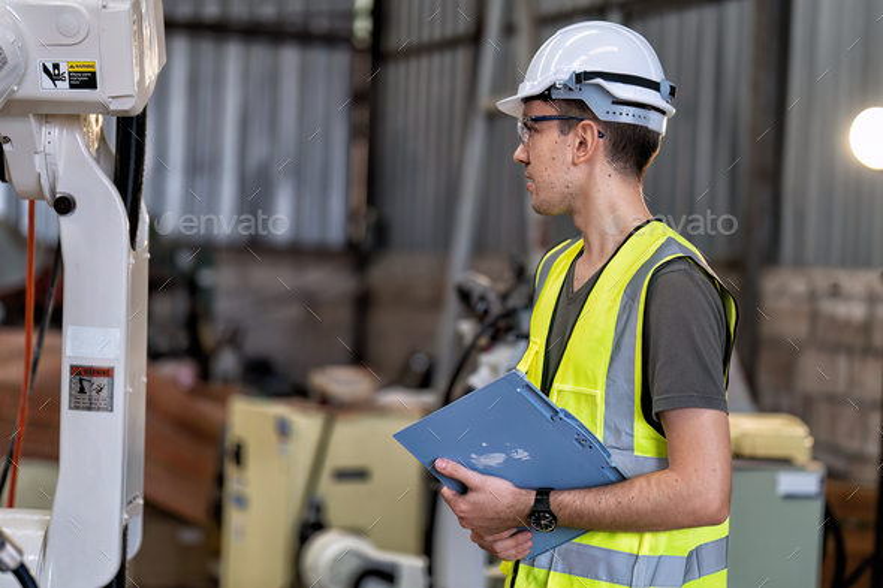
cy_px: 294
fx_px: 1839
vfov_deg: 18.2
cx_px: 442
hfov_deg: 27.0
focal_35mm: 75
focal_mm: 50
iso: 100
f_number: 1.2
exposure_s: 1/500
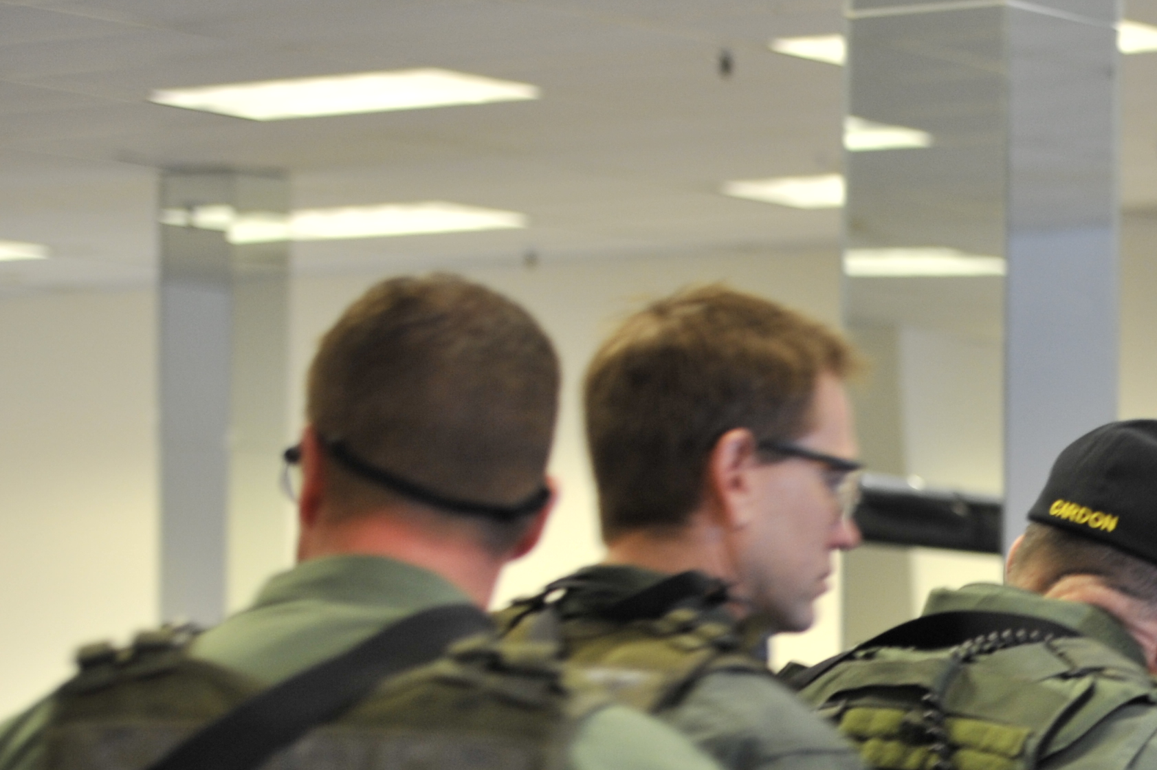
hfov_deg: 11.4
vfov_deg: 7.7
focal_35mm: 177
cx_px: 1309
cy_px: 902
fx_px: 5685
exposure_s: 1/40
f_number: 3.2
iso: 640
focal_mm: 70
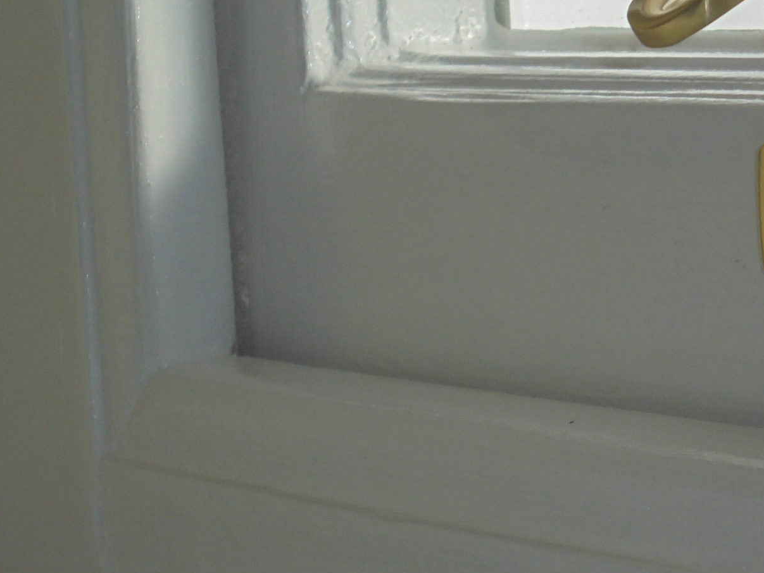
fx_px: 5010
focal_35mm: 227
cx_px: 661
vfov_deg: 6.5
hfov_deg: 8.7
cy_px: 318
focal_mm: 19.2
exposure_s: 1/100
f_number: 5.1
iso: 100
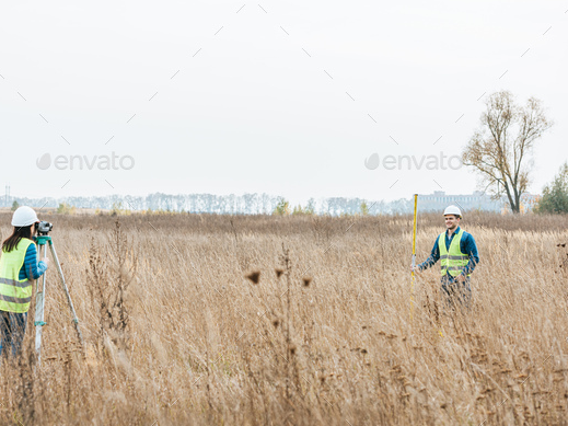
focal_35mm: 94
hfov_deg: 20.9
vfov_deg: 15.7
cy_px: 212
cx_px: 246
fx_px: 1542
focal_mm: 86
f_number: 4.5
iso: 125
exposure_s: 1/250
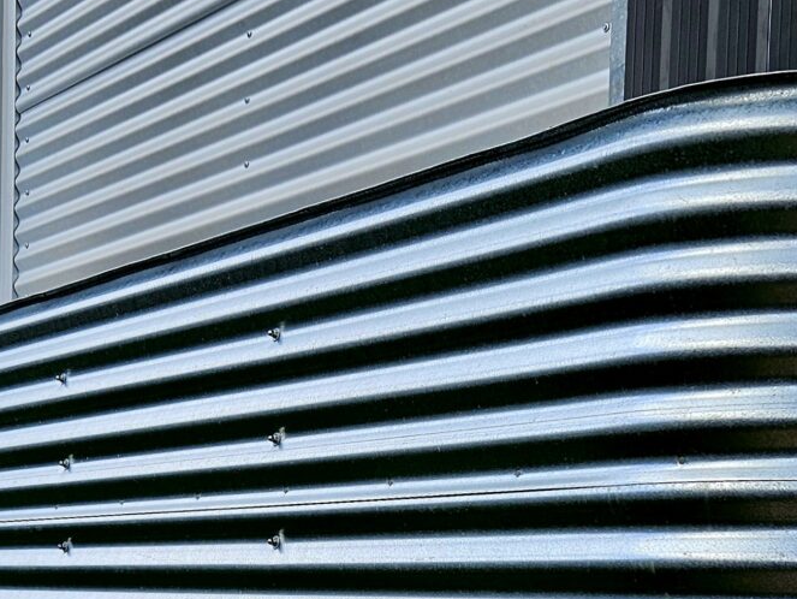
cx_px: 337
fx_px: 1636
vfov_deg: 19.9
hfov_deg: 27.4
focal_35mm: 71
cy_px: 654
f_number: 1.8
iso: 50
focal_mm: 5.4
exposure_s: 1/2000
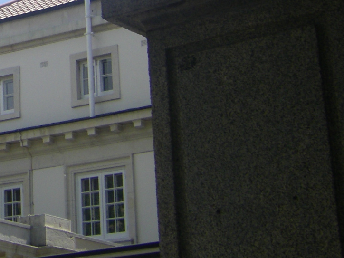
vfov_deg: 12.0
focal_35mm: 121
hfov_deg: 15.5
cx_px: -98
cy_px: -44
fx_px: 1202
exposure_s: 1/200
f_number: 7
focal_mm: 6.3
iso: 64
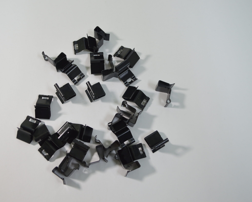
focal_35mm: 35
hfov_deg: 51.2
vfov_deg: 42.2
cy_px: 100
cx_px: 101
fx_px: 261
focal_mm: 20
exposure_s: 1/30
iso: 220
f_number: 3.8
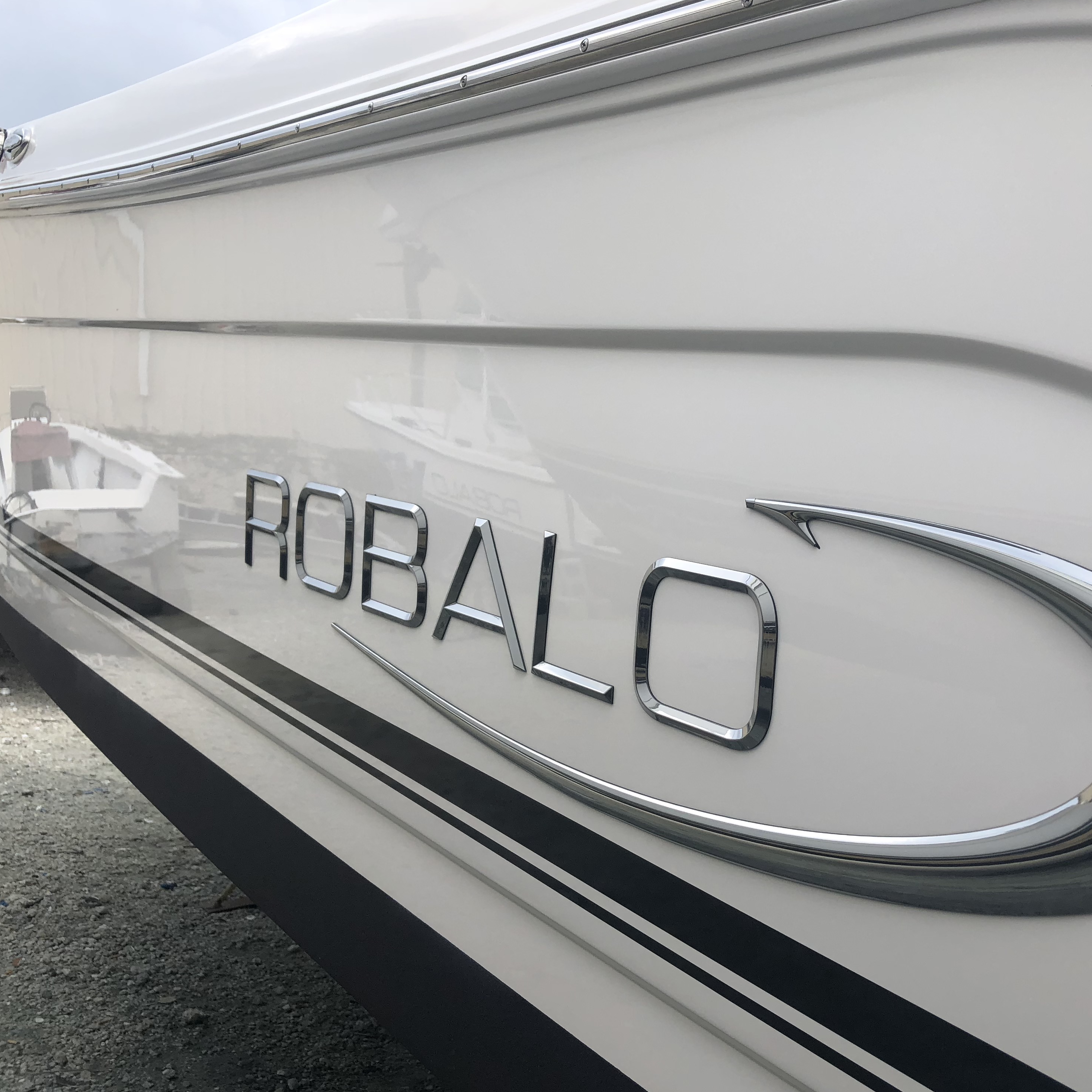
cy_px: 553
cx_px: 689
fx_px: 1213
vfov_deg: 48.4
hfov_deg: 48.0
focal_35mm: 34
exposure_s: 1/704
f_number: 1.8
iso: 20
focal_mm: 3.99
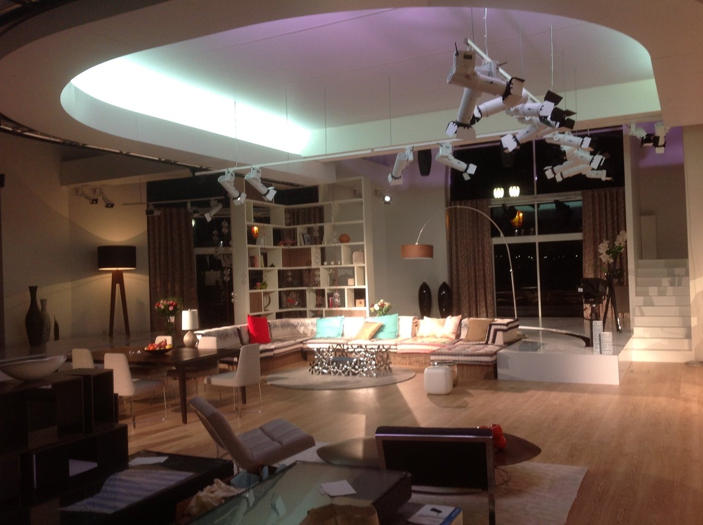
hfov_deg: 52.7
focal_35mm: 35
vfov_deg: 40.6
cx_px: 352
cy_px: 262
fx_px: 710
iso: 80
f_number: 2.4
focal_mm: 4.28
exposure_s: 1/15
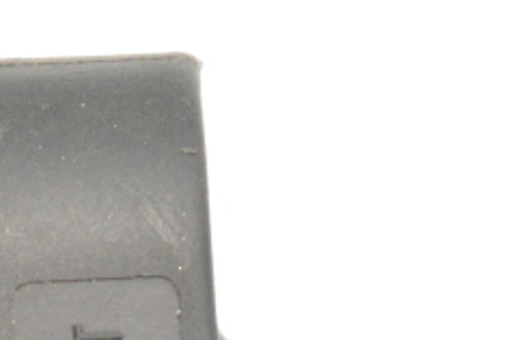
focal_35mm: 356
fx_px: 5055
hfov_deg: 5.8
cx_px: -75
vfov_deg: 3.8
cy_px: 646
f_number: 10
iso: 6400
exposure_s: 1/400
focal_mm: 55
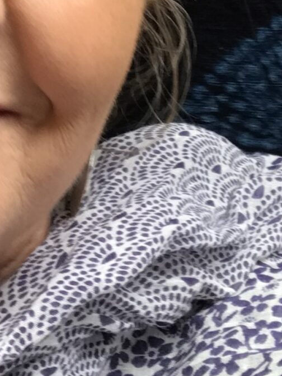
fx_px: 1324
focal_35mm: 122
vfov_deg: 16.1
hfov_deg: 11.9
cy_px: 87
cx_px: -39
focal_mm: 2.87
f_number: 2.2
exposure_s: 1/60
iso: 32
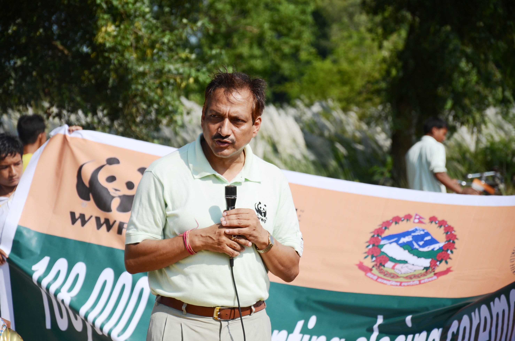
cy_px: 170
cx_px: 258
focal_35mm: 158
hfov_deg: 13.1
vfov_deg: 8.7
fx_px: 2248
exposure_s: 1/800
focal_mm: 105
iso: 100
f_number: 5.6
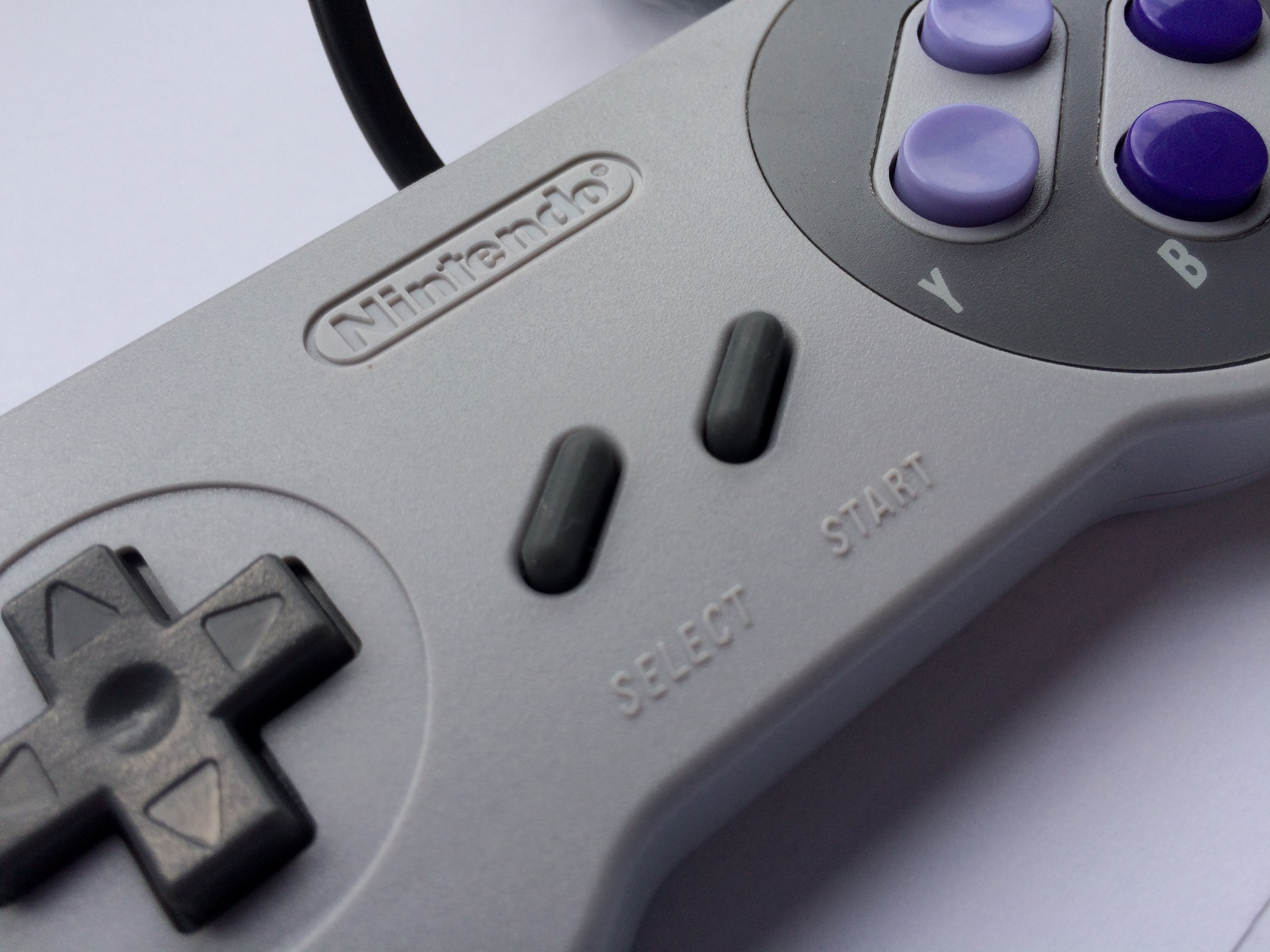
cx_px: 635
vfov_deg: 48.2
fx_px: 1064
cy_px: 476
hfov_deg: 61.7
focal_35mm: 29
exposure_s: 1/933
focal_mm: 4.15
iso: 32
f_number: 2.2
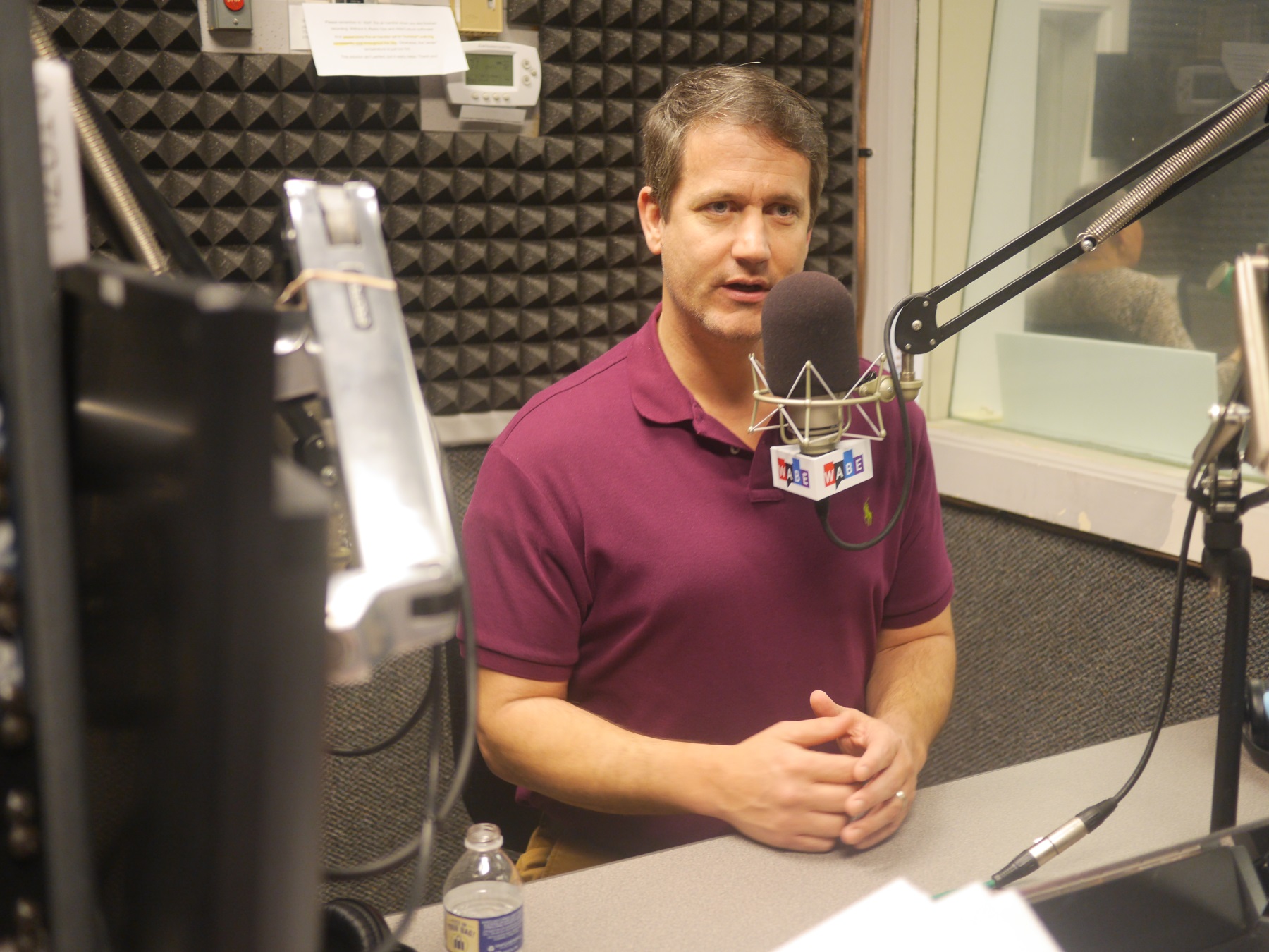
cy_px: 476
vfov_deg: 36.0
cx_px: 634
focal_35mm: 40
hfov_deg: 46.8
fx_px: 1466
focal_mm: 20
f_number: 1.7
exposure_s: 1/60
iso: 640
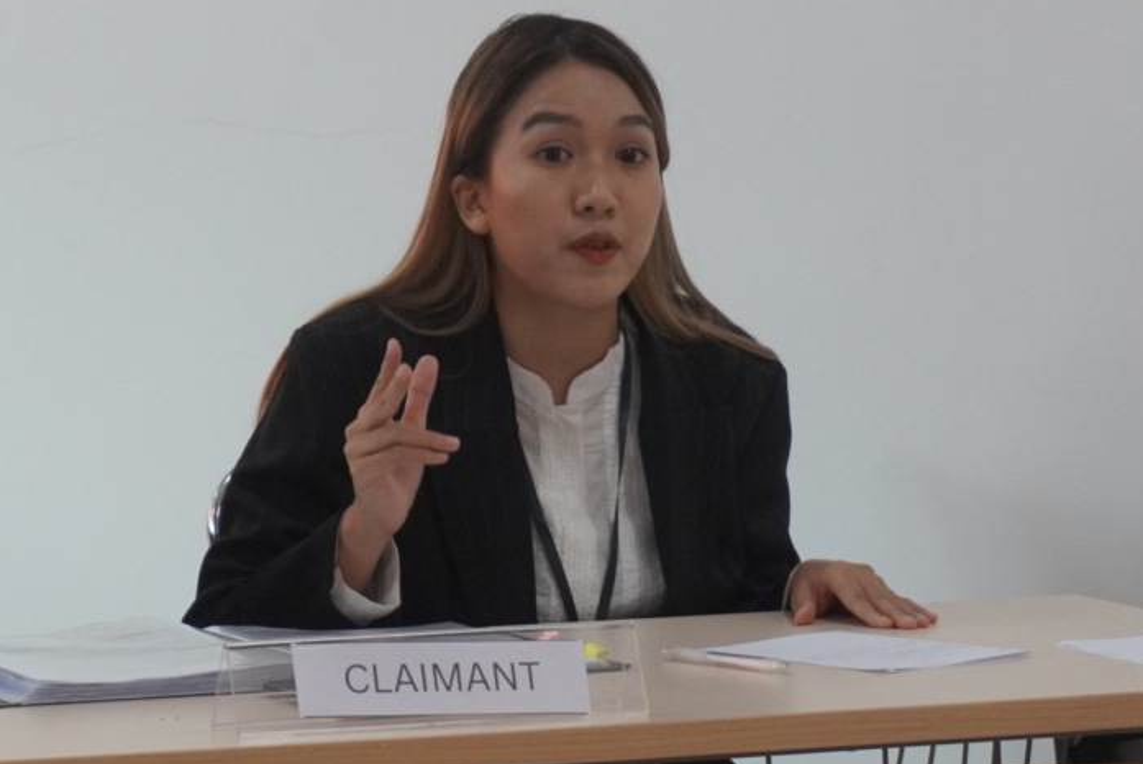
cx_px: 326
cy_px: 134
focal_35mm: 174
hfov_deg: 11.8
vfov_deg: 7.9
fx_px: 5529
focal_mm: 50
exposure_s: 1/160
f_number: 5.6
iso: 1600
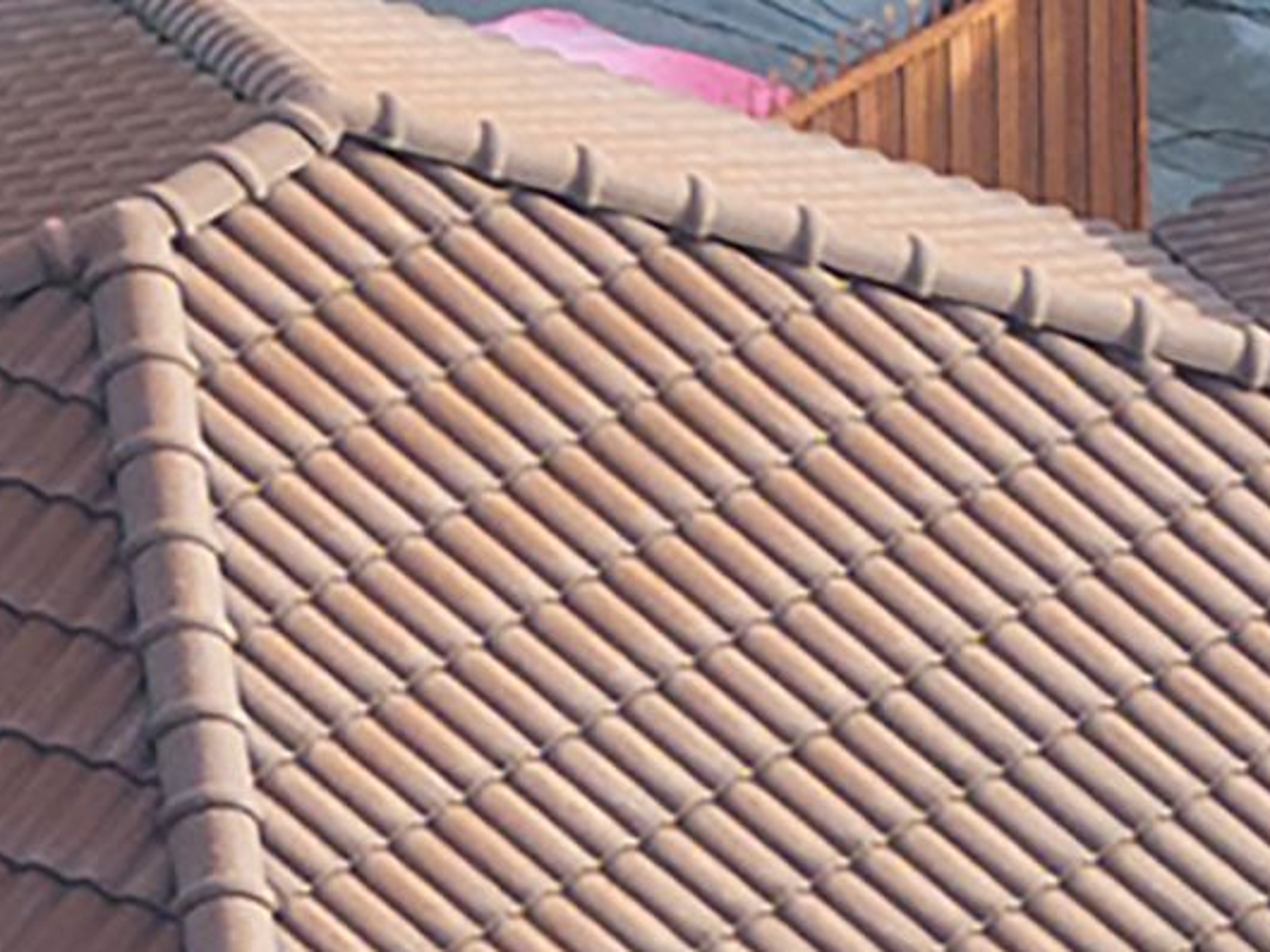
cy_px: -2506
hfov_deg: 1.6
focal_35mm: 1252
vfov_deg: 1.2
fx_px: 45913
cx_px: 1881
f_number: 3.4
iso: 100
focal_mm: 30.71
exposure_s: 1/200
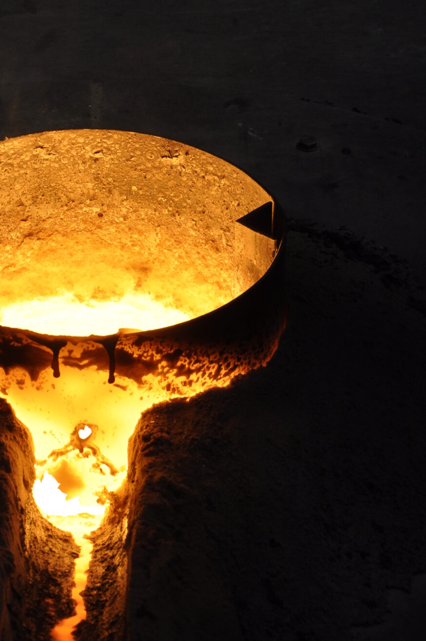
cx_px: 68
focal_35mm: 192
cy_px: 206
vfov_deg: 10.7
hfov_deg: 7.1
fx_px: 3416
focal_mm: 66
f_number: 10
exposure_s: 1/320
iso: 320
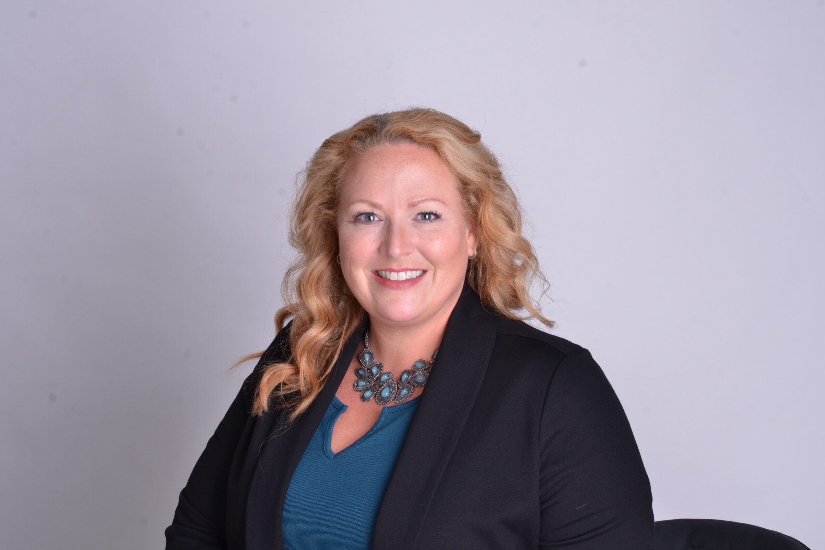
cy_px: 274
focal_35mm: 76
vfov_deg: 17.9
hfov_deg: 26.6
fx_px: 1742
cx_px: 410
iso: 500
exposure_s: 1/50
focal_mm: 50
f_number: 13
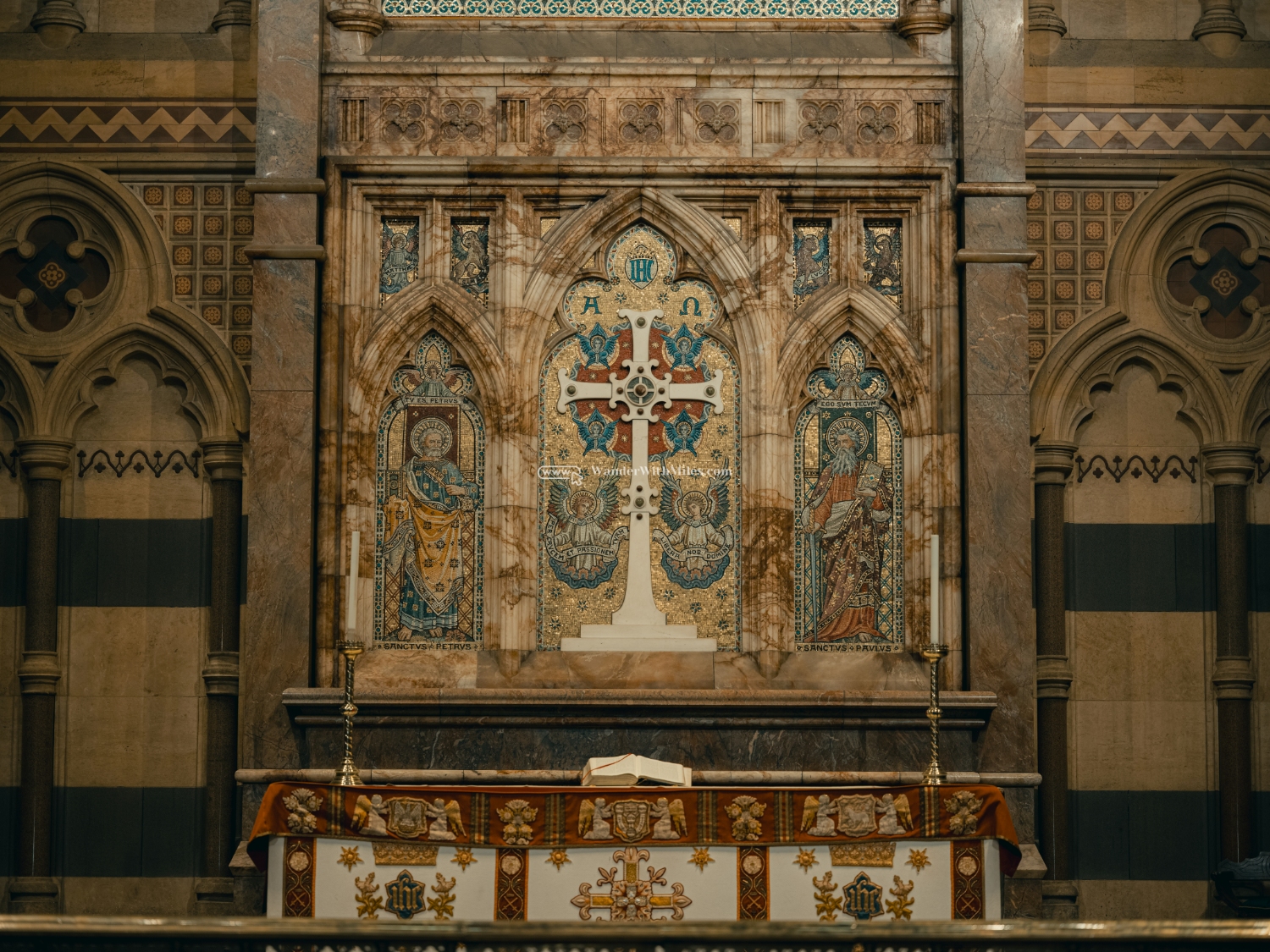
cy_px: 476
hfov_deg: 22.5
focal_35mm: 87
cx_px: 635
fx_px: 3192
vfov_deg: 17.0
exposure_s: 1/100
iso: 800
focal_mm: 110
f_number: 2
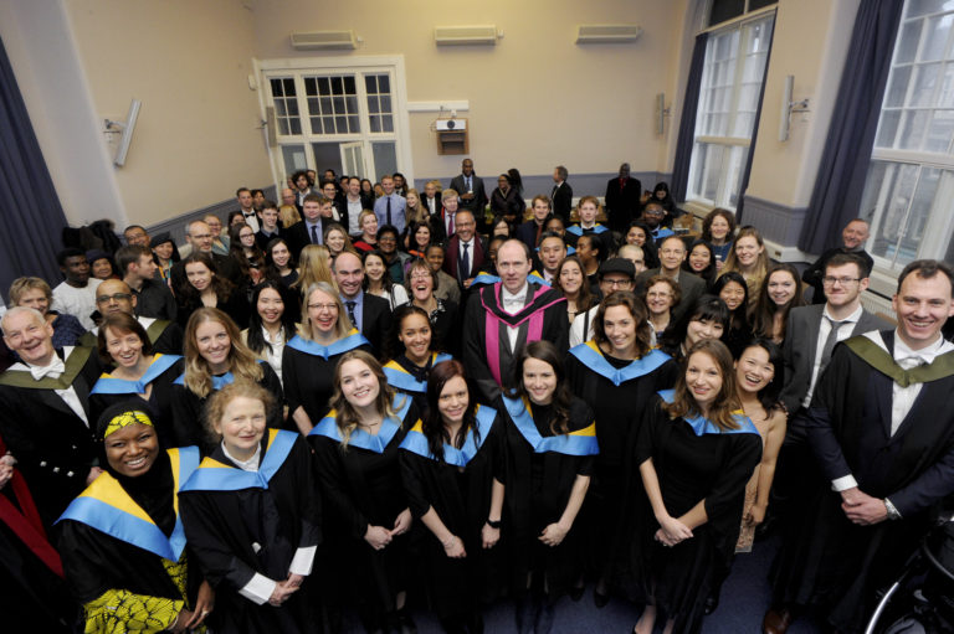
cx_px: 477
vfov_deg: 70.4
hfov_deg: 93.3
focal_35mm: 17
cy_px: 317
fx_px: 450
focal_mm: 17
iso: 3200
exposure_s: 1/125
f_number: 9
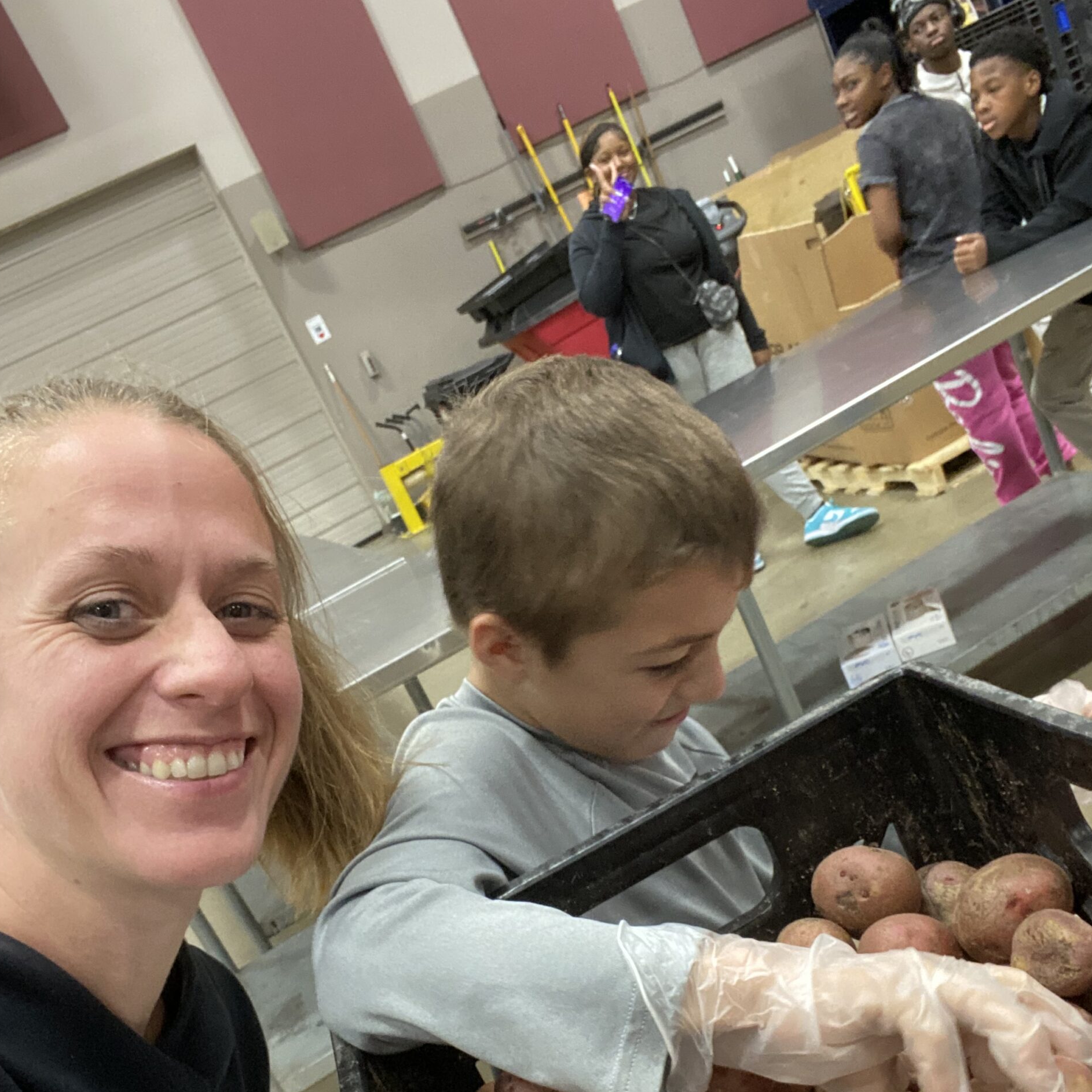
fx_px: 1285
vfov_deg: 45.5
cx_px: 550
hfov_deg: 46.0
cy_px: 704
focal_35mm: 36
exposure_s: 1/30
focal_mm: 2.71
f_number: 2.2
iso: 320
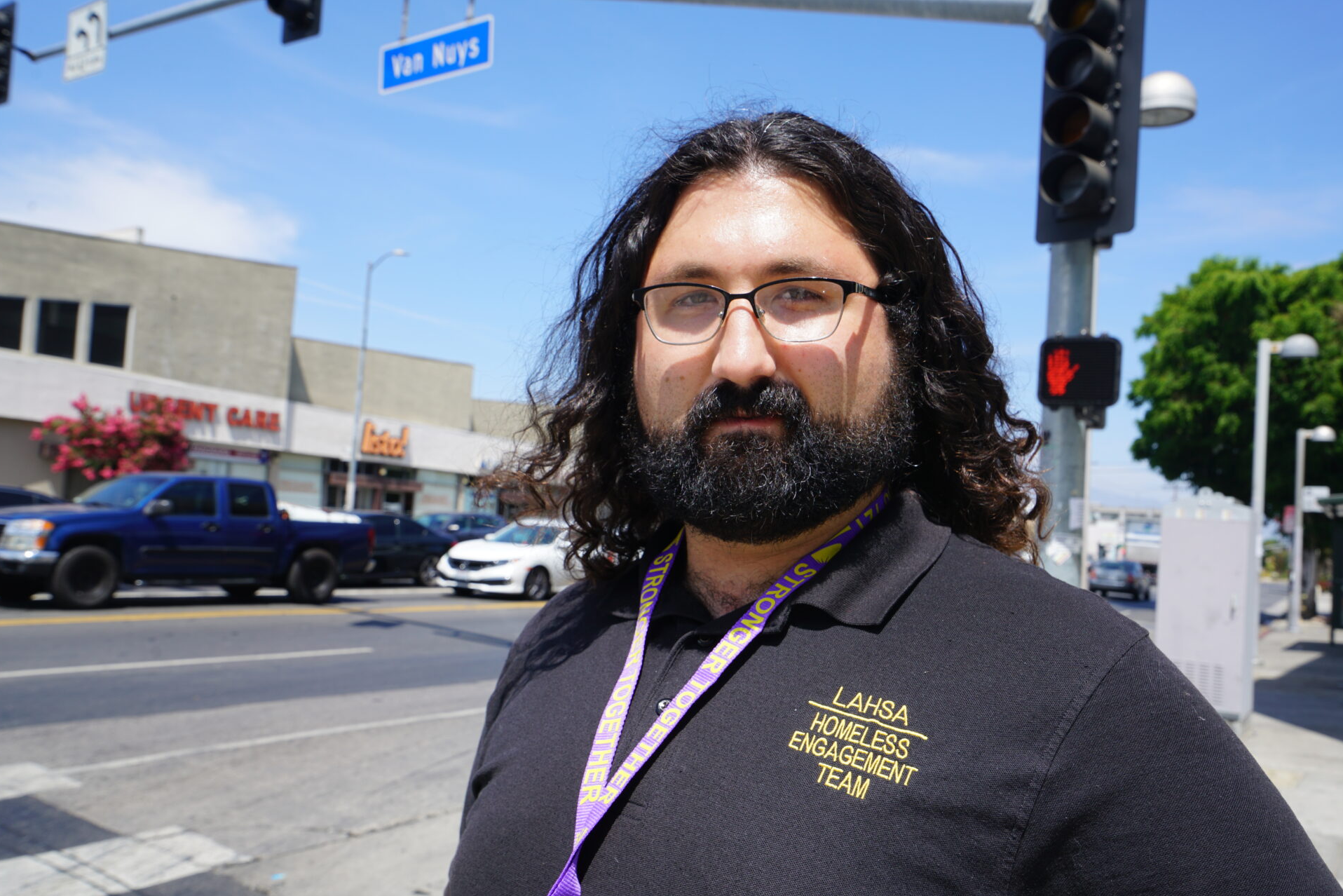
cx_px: 664
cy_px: 478
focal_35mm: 31
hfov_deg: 60.3
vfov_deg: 42.3
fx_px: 1157
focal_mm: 29
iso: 100
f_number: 9
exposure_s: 1/125
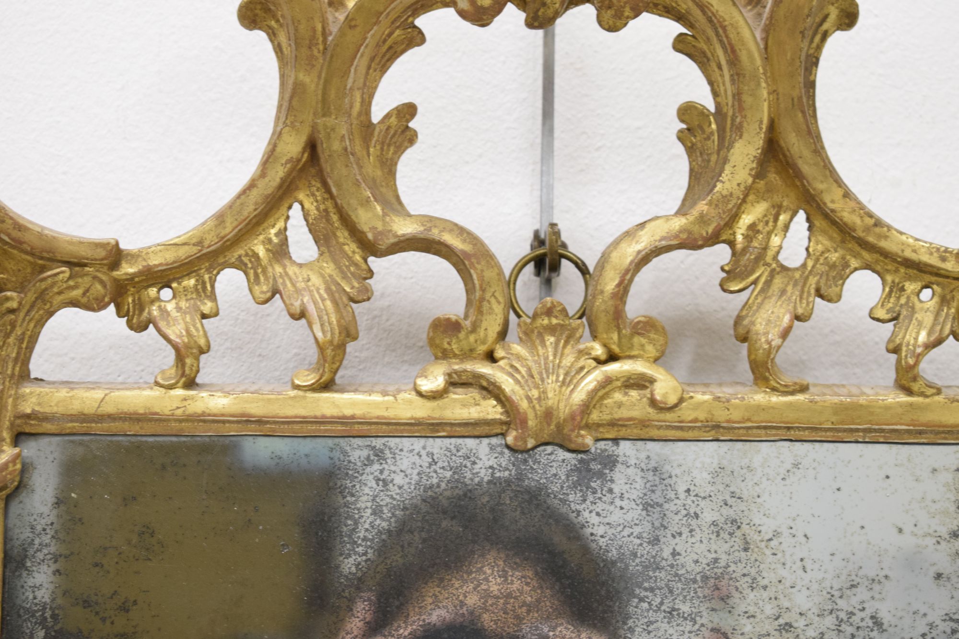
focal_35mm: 82
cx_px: 480
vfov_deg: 16.6
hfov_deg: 24.6
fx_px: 2197
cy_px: 320
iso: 1600
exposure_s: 1/125
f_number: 5.6
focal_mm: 55
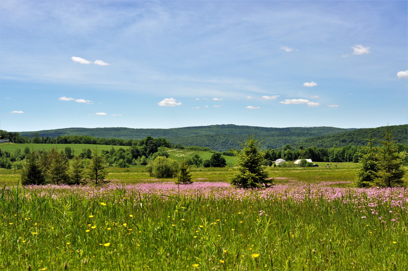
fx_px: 475
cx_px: 204
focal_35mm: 42
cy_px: 136
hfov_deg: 46.4
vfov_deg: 31.8
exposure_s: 1/400
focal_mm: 28
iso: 200
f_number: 10
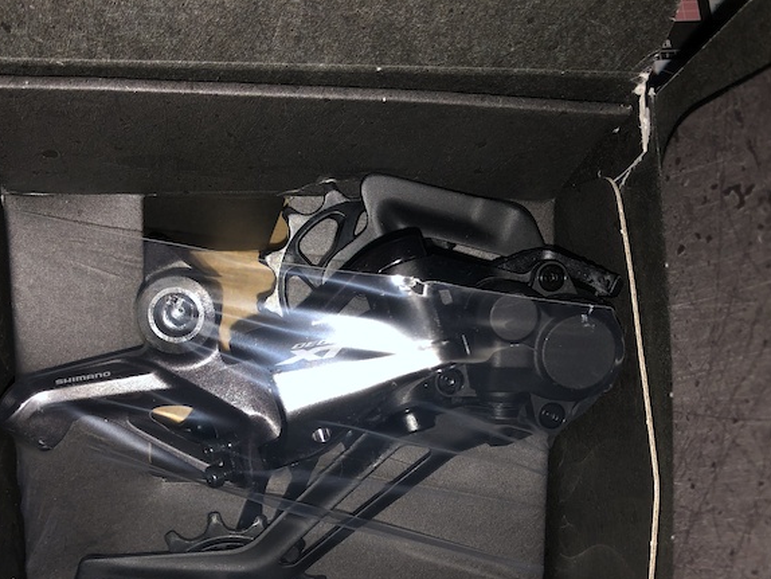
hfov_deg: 47.5
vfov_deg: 36.4
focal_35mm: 39
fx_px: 869
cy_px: 399
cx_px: 304
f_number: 1.8
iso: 40
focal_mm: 3.99
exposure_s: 1/32
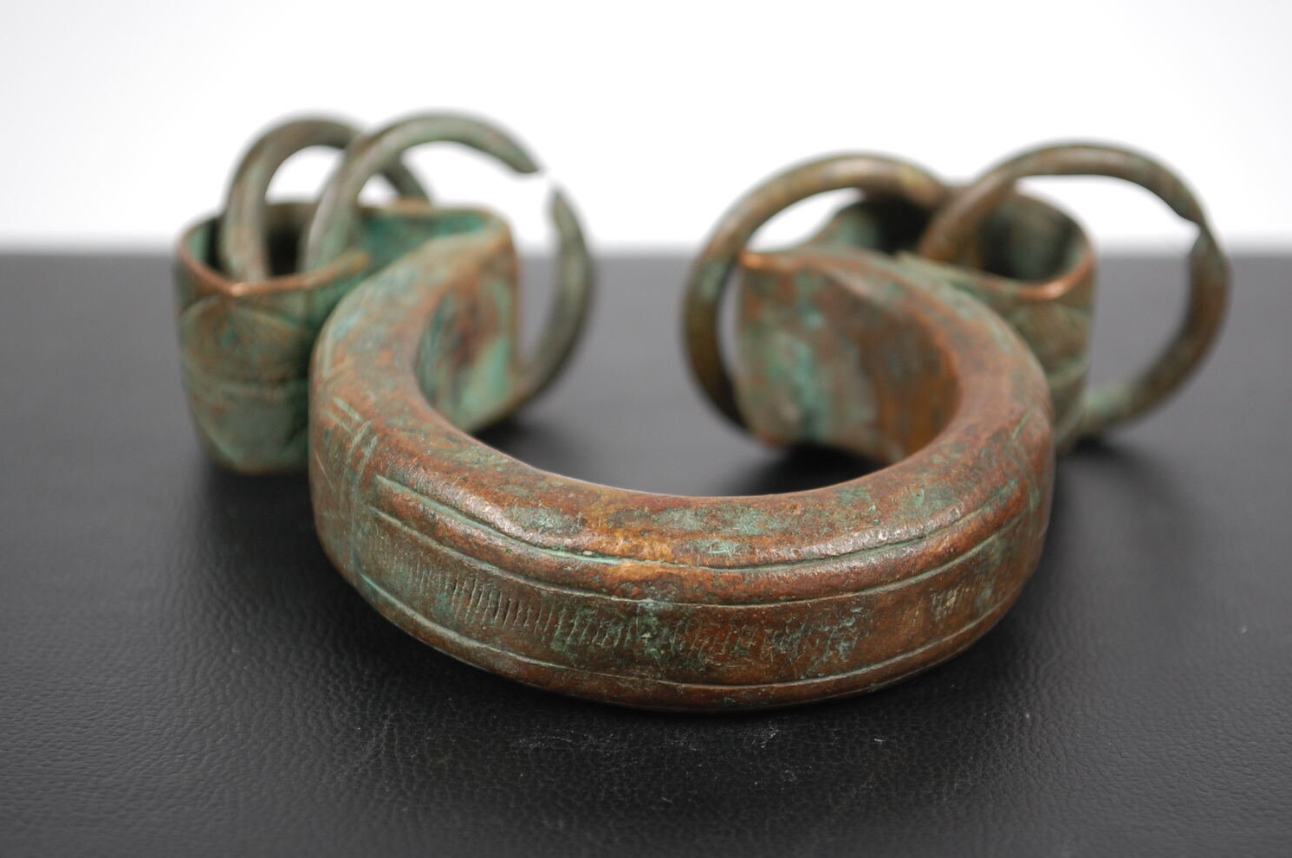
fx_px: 3174
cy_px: 434
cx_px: 652
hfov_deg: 23.0
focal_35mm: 89
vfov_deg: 15.4
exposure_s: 1/125
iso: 400
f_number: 5.6
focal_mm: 55
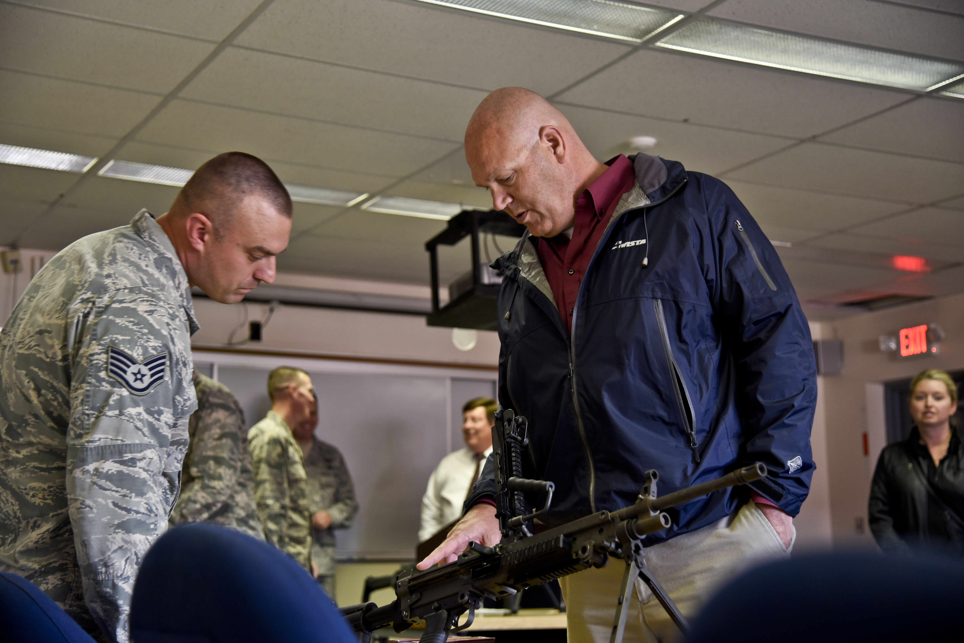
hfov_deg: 36.2
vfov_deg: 24.6
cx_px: 482
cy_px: 322
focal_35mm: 55
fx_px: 1473
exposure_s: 1/80
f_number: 4
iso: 1250
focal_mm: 55
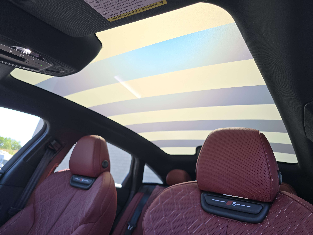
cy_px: 118
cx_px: 156
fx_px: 208
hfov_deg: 73.9
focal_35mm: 23
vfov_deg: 58.9
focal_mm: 6.3
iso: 16
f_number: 1.7
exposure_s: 1/120
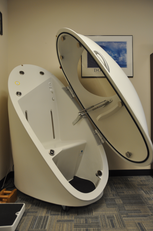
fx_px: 192
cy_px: 116
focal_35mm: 30
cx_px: 76
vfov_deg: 62.0
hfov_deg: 43.5
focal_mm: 20
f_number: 3.5
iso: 400
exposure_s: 1/50
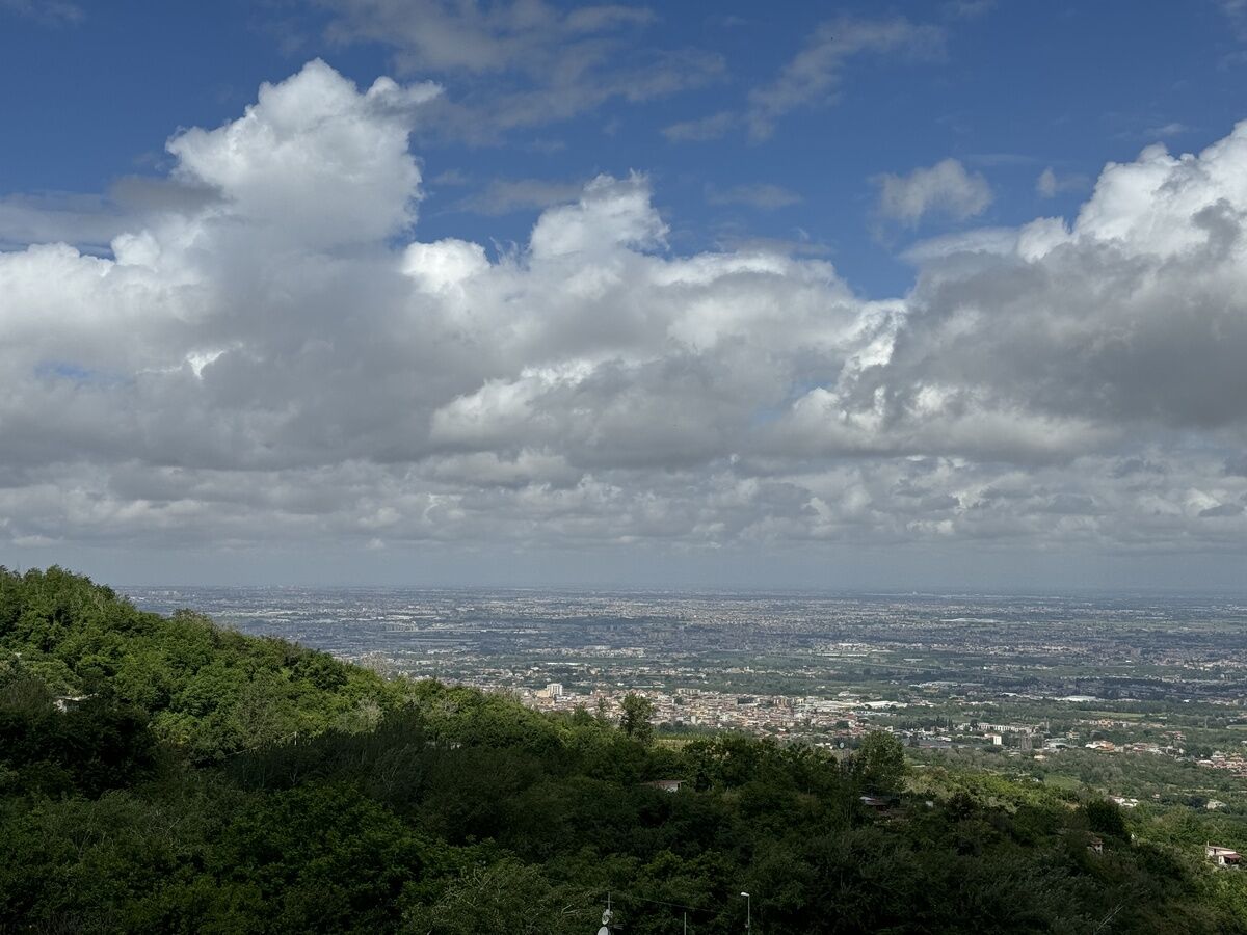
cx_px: 624
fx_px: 1729
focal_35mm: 48
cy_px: 468
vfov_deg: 30.3
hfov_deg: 39.7
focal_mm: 6.76
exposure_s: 1/10526
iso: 80
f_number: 1.78
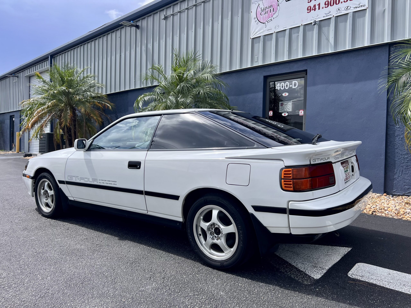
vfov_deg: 53.1
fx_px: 309
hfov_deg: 67.3
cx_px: 206
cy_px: 154
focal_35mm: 26
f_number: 1.5
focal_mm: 5.7
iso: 50
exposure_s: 1/2457
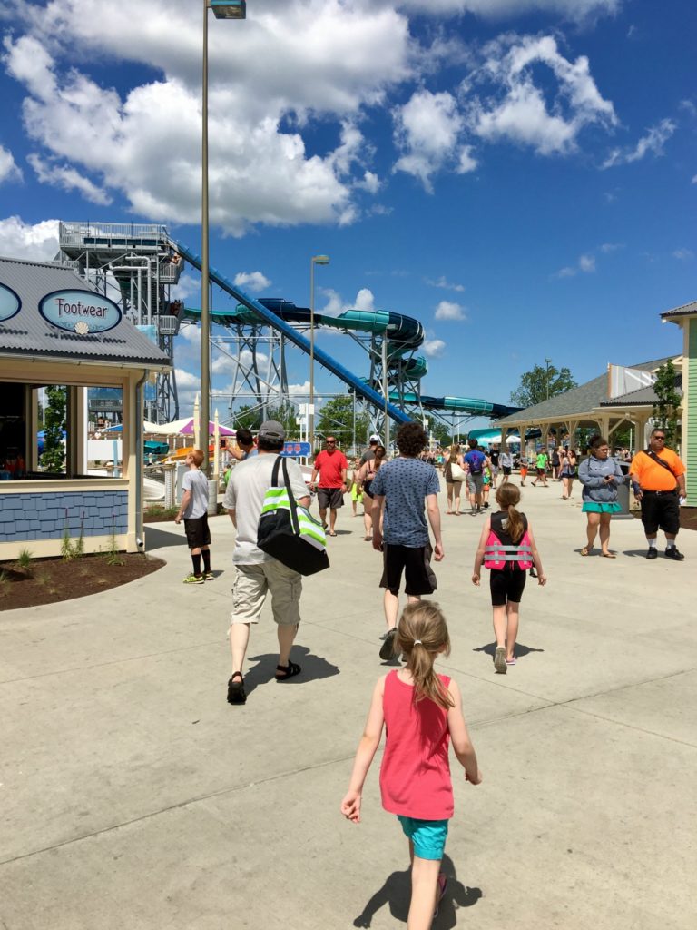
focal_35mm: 29
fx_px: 779
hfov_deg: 48.2
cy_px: 465
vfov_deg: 61.7
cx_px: 348
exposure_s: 1/2564
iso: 25
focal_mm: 4.15
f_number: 2.2
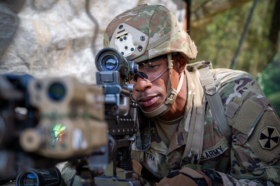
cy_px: 93
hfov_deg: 35.1
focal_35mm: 57
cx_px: 140
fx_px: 443
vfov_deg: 23.7
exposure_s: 1/500
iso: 560
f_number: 4
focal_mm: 57
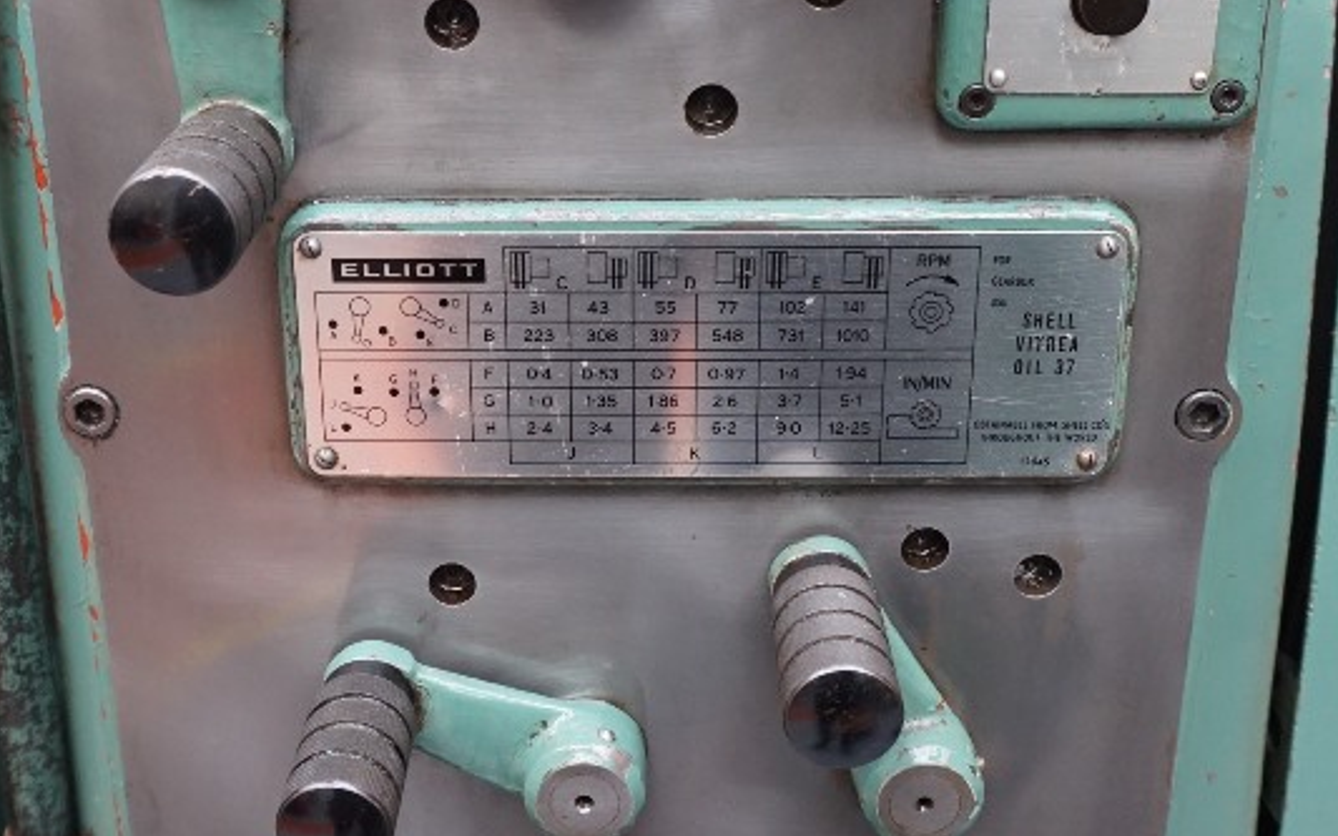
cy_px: 292
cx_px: 615
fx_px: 1714
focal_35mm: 47
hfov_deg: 42.6
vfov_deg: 27.3
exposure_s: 1/60
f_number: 4
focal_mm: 16
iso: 1000
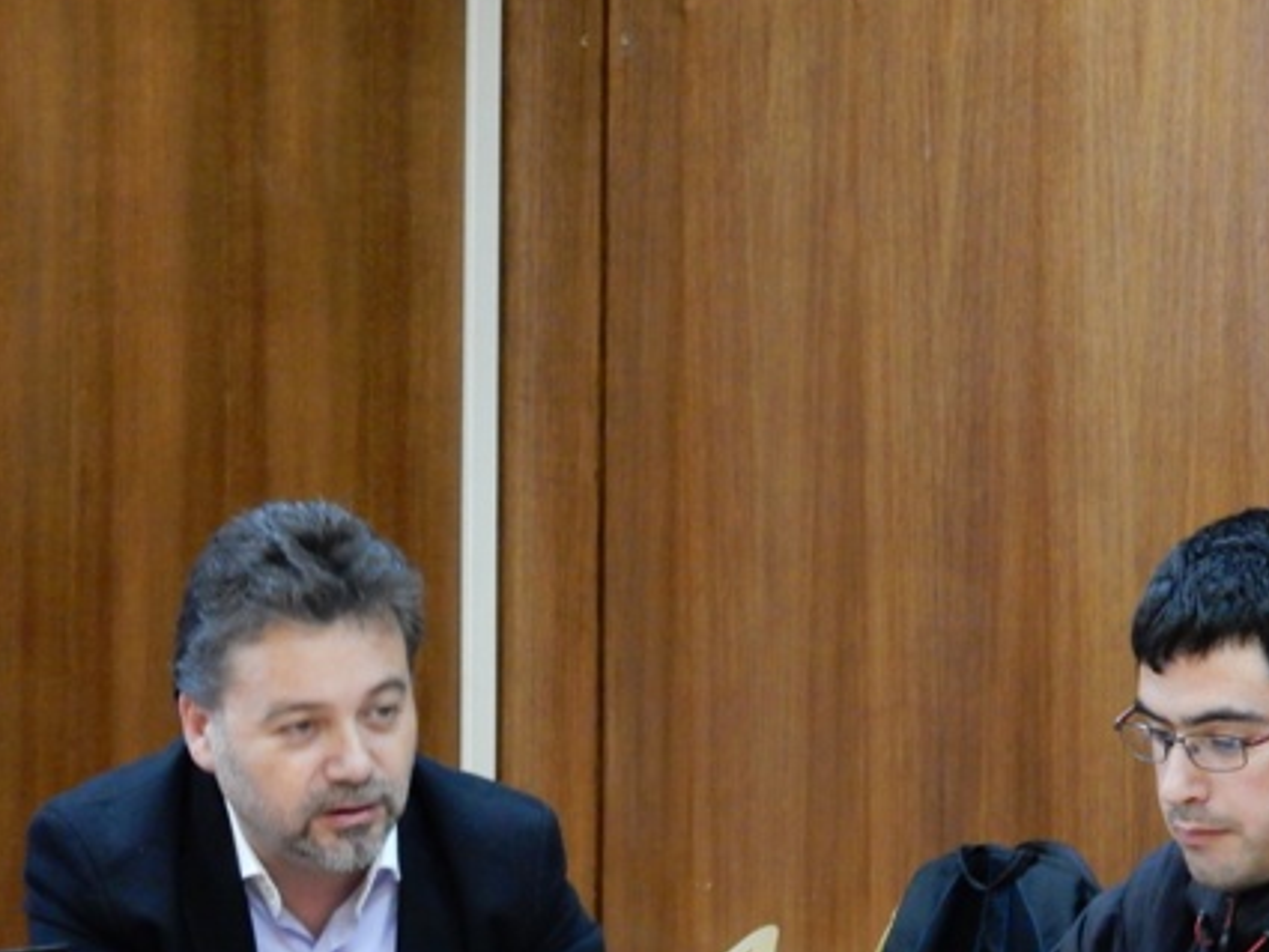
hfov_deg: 13.2
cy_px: 668
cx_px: 788
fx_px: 5464
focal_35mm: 149
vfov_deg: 10.0
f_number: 5.3
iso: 800
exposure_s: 1/6
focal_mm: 17.6
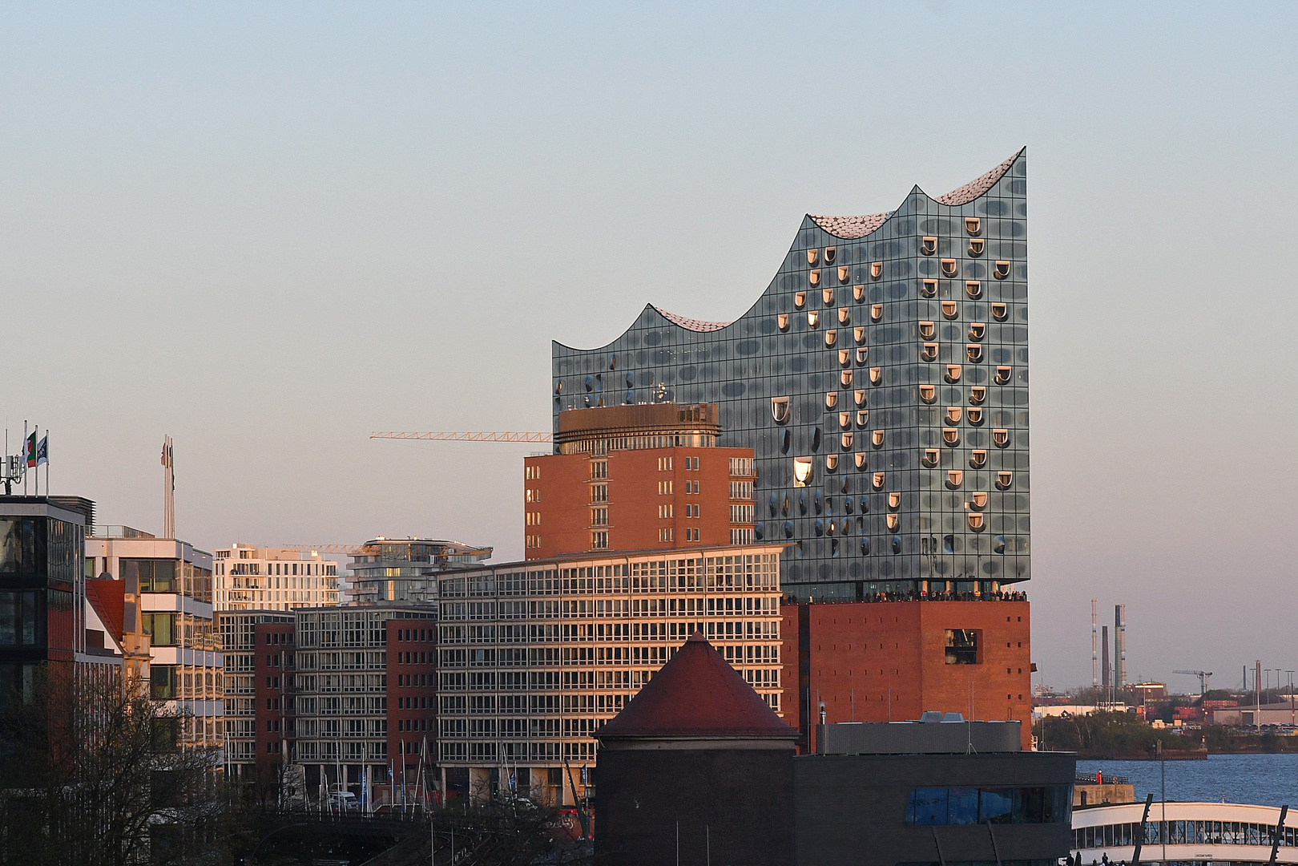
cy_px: 433
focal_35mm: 170
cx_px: 649
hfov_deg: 12.1
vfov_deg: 8.1
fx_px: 6129
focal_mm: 85
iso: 800
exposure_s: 1/400
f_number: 10
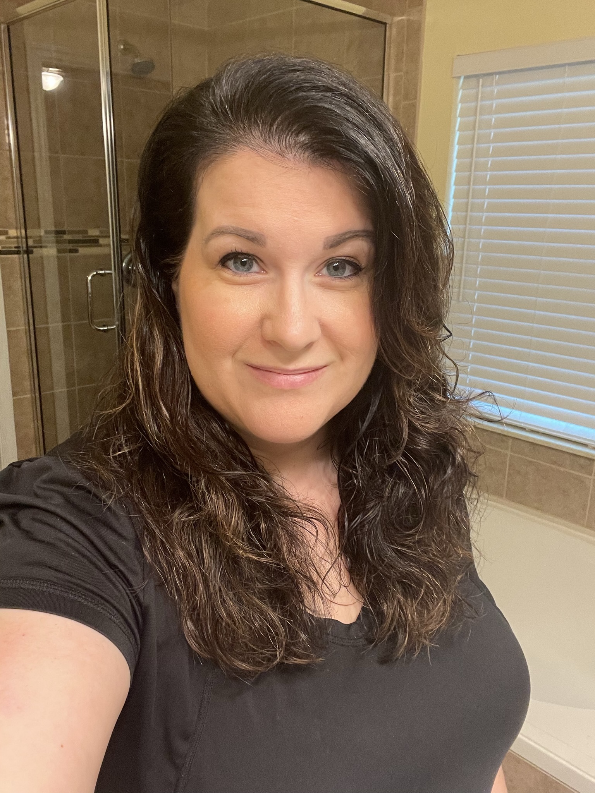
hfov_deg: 46.8
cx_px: 298
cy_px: 396
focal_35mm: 30
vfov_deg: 60.0
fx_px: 688
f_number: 2.2
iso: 125
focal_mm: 2.71
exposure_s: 1/60
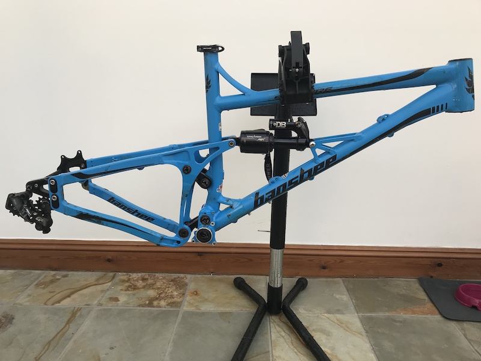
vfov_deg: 49.7
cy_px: 180
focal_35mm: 28
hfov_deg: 63.4
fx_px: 389
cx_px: 240
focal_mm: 3.99
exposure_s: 1/157
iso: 20
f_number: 1.8
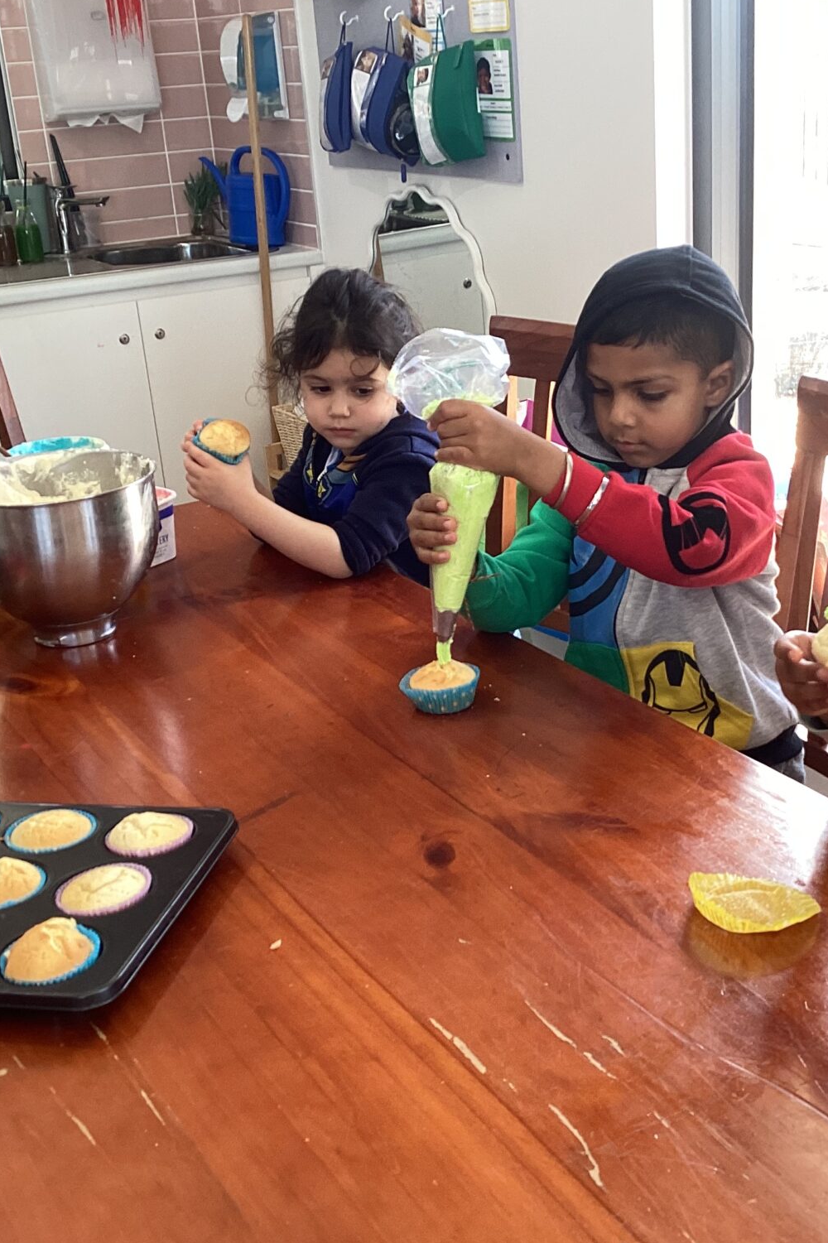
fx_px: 1519
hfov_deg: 30.4
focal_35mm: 44
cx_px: 501
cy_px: 625
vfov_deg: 44.5
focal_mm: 3.3
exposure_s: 1/50
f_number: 2.4
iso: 50
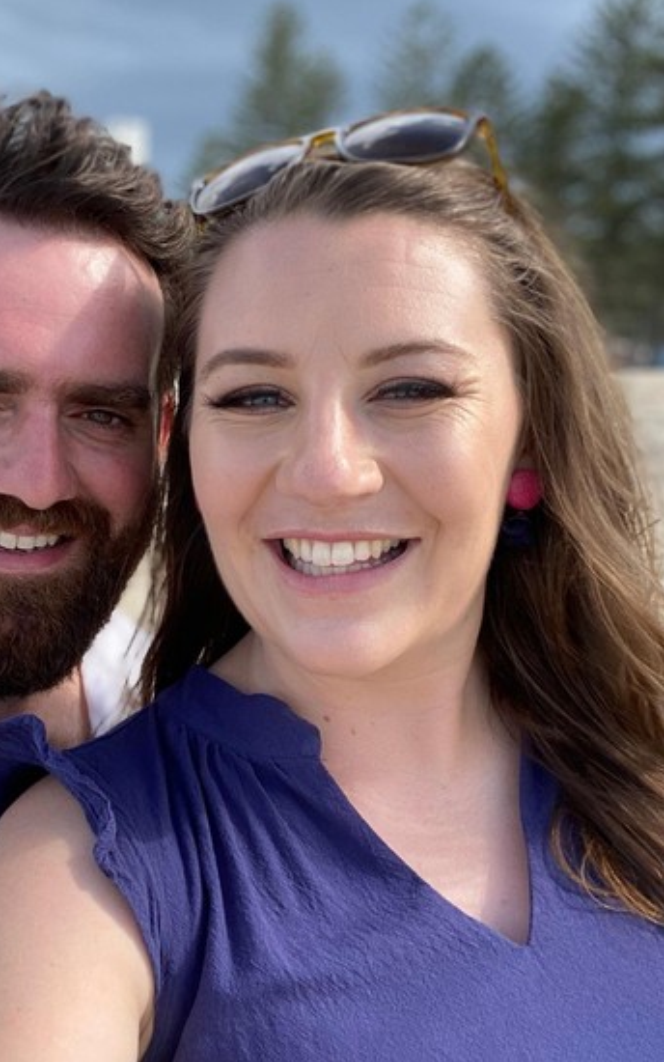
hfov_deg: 34.0
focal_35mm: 37
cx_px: 205
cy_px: 570
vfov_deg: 52.7
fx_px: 1071
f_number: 2.2
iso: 25
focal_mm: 2.71
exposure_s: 1/407
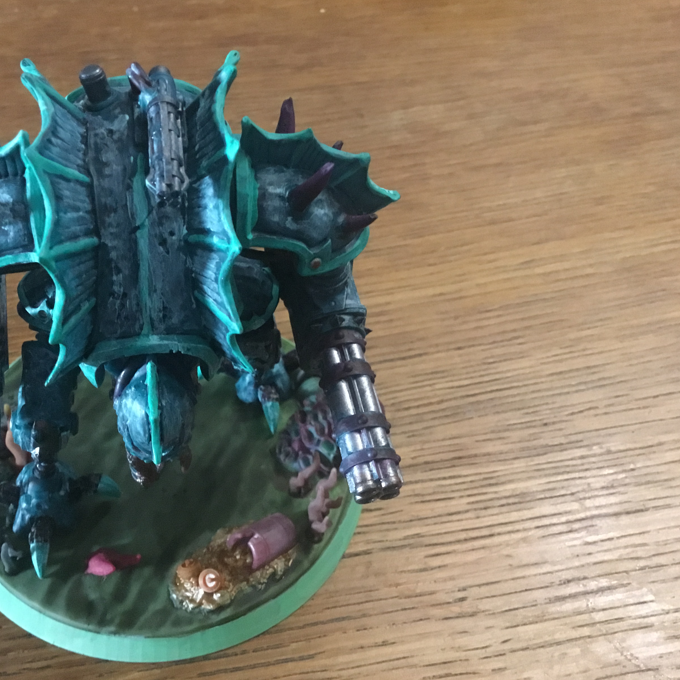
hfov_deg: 44.3
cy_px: 339
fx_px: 822
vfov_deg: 44.9
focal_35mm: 37
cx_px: 227
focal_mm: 3.3
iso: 500
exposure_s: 1/17
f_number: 2.4
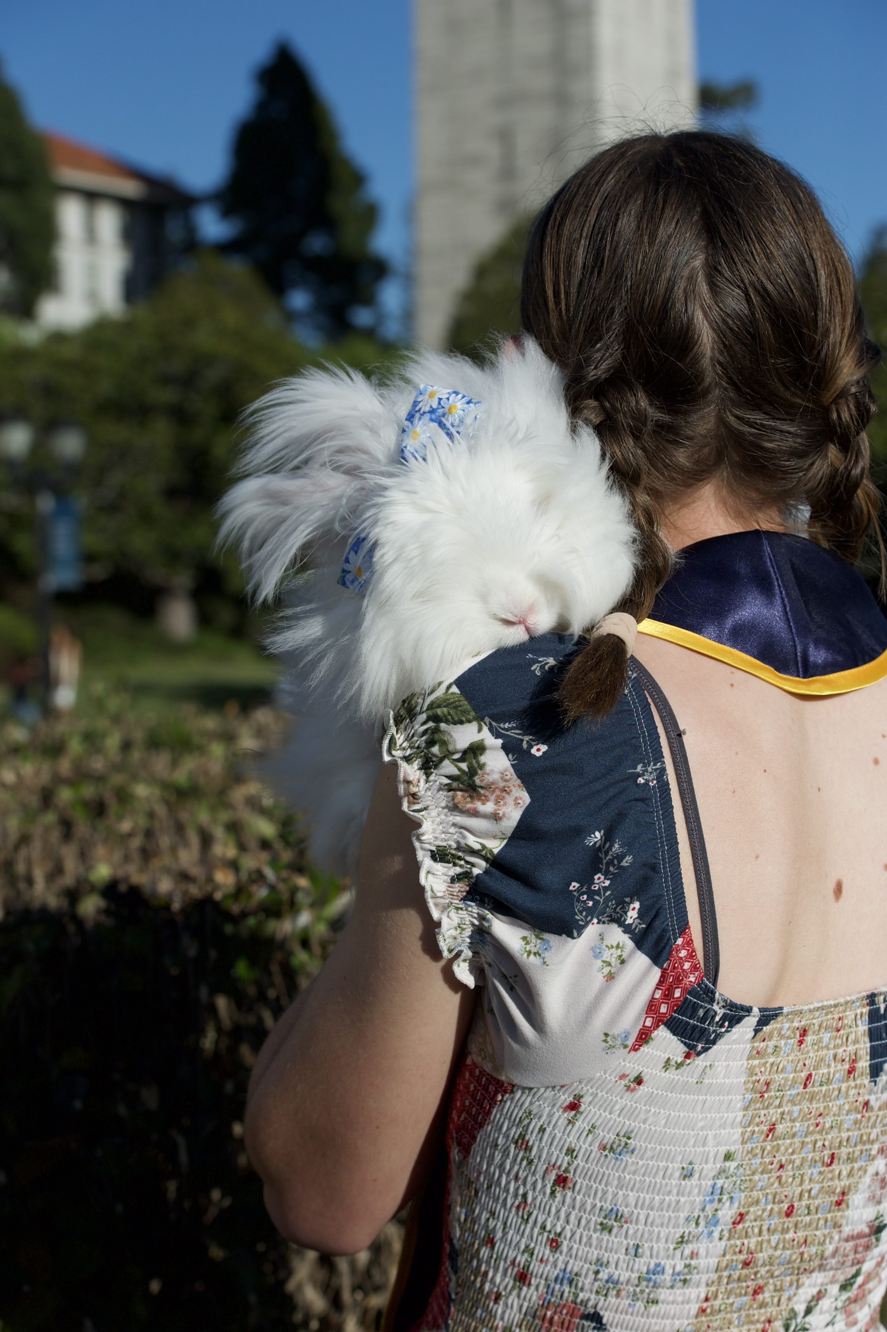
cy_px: 666
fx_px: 2590
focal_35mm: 70
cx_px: 444
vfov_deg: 28.9
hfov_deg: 19.4
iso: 640
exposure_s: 1/3200
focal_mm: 70
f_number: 6.3
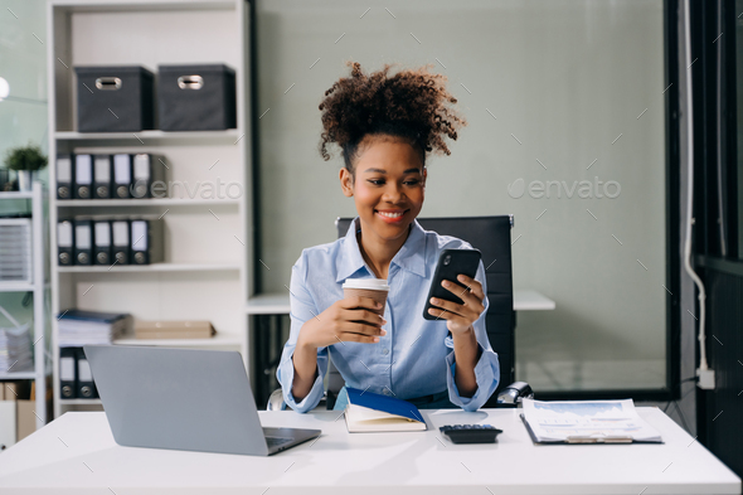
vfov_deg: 21.6
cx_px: 372
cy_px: 248
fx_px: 1300
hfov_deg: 31.9
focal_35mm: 63
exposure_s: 1/160
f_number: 2.8
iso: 500
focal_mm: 63
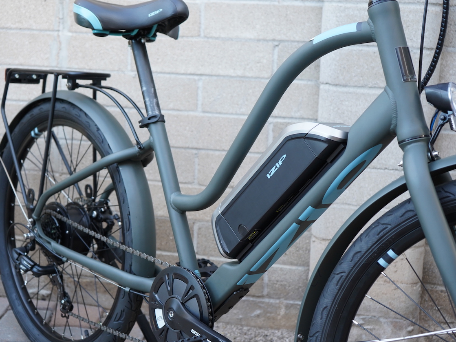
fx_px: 724
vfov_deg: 26.6
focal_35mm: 55
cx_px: 237
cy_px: 173
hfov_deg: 34.9
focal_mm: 50
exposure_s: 1/160
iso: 800
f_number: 4.5
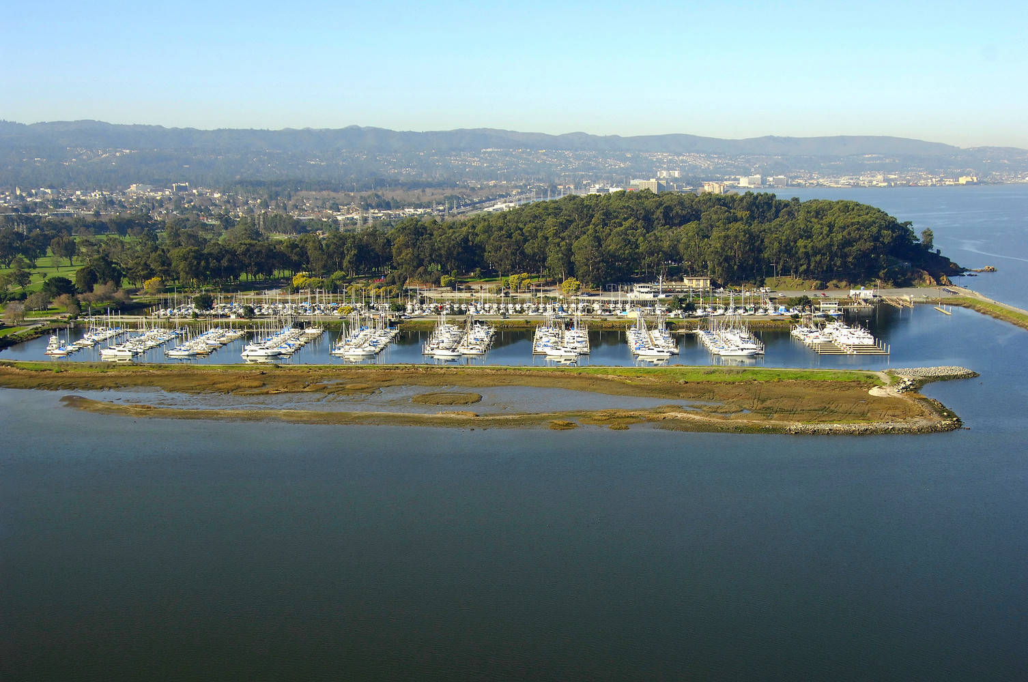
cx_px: 514
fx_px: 1241
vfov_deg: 30.8
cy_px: 341
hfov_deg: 45.0
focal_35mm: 44
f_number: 6.3
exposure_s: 1/1000
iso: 400
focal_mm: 29
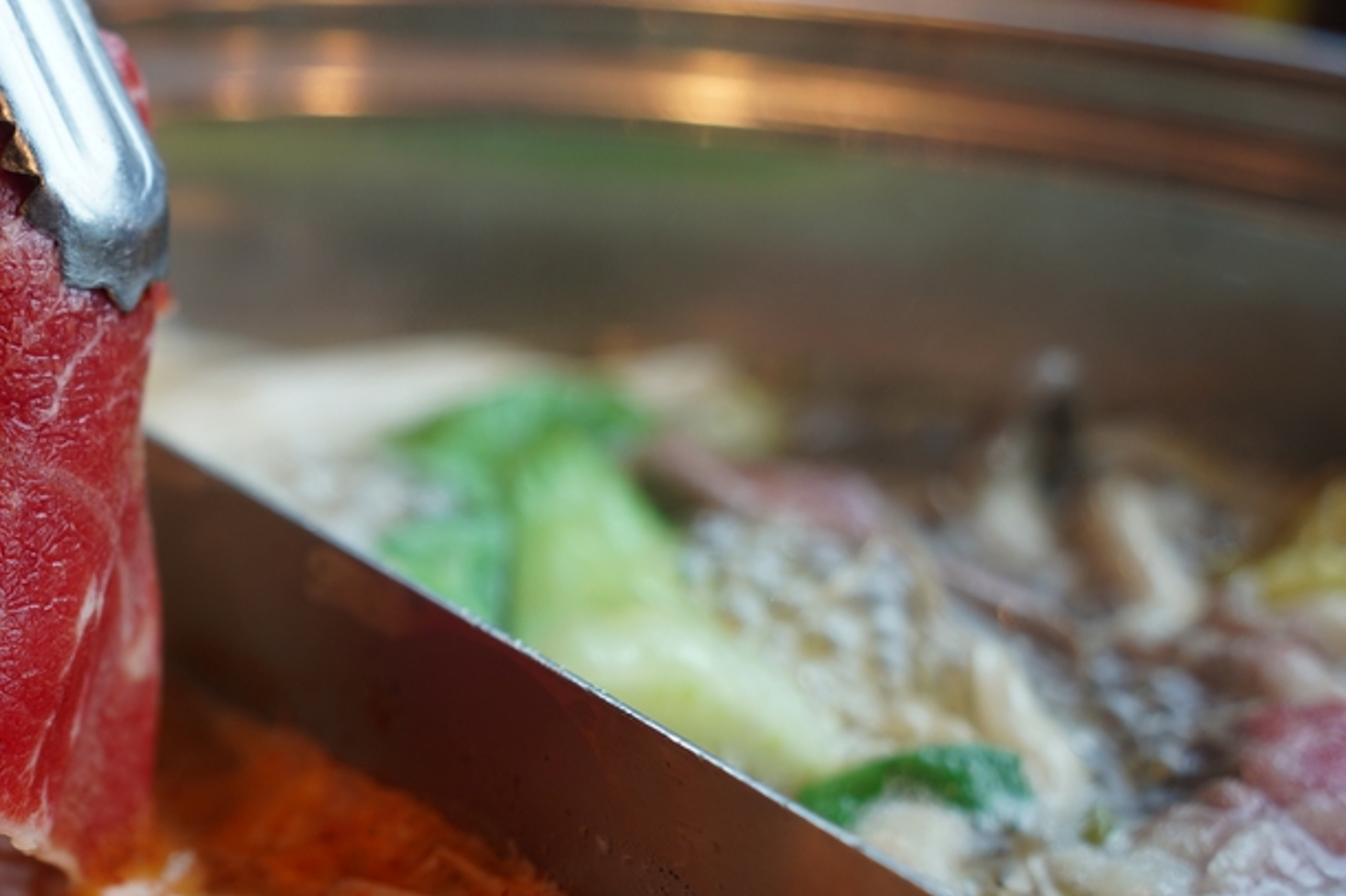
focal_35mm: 112
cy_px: 603
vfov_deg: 12.2
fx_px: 4186
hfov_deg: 17.9
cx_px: 48
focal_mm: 57
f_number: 4
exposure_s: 1/80
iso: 100
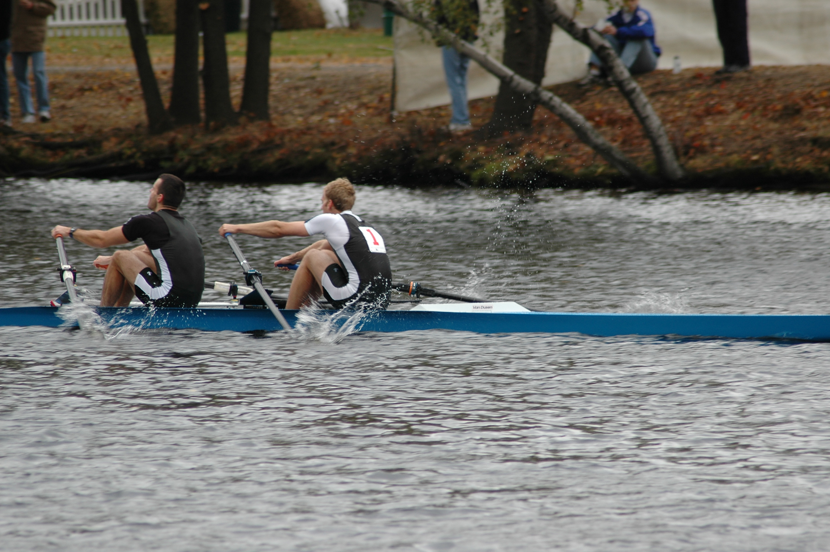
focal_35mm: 375
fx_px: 8638
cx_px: 415
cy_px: 276
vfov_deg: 3.7
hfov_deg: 5.5
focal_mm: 250
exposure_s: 1/100
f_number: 5.3
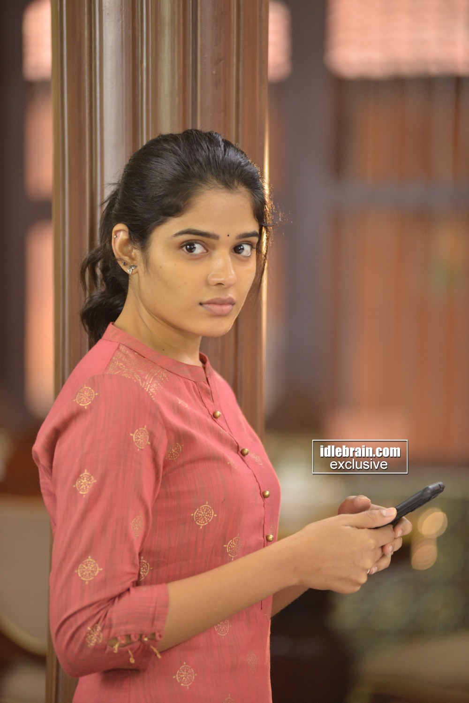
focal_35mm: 200
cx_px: 234
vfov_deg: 10.3
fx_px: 3904
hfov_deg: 6.9
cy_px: 352
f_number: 2.8
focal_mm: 200
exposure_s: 1/160
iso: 1600
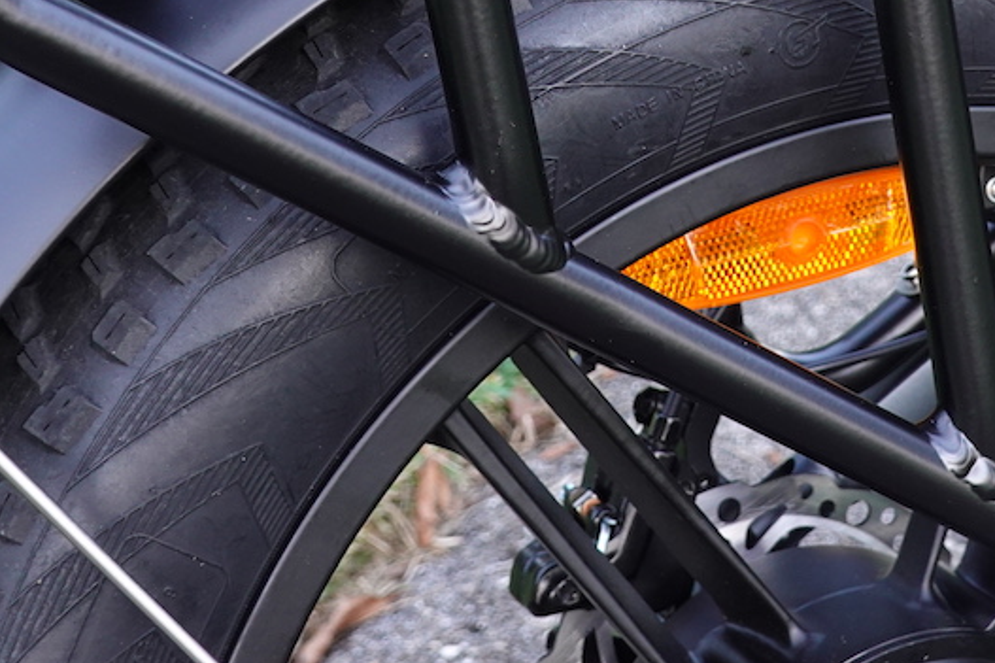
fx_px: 2790
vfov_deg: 13.3
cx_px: 880
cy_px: -48
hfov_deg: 19.9
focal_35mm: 101
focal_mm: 14.12
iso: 250
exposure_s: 1/40
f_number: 3.5
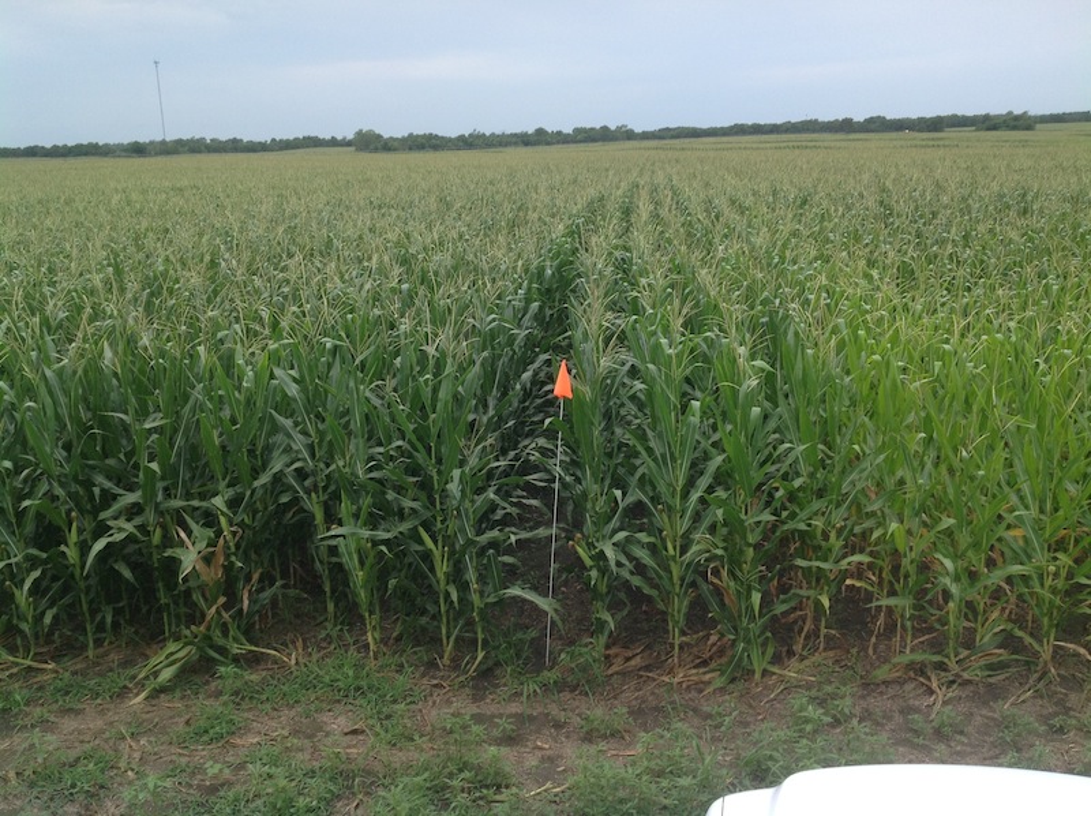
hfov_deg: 52.7
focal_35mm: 35
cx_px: 546
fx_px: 1102
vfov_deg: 40.6
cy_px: 408
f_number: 2.4
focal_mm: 4.28
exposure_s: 1/703
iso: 50
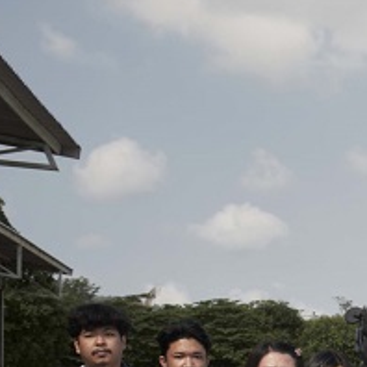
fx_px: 1919
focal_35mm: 160
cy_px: 434
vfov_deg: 10.7
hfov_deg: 9.2
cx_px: 1027
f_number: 9
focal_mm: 31
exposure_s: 1/250
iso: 100
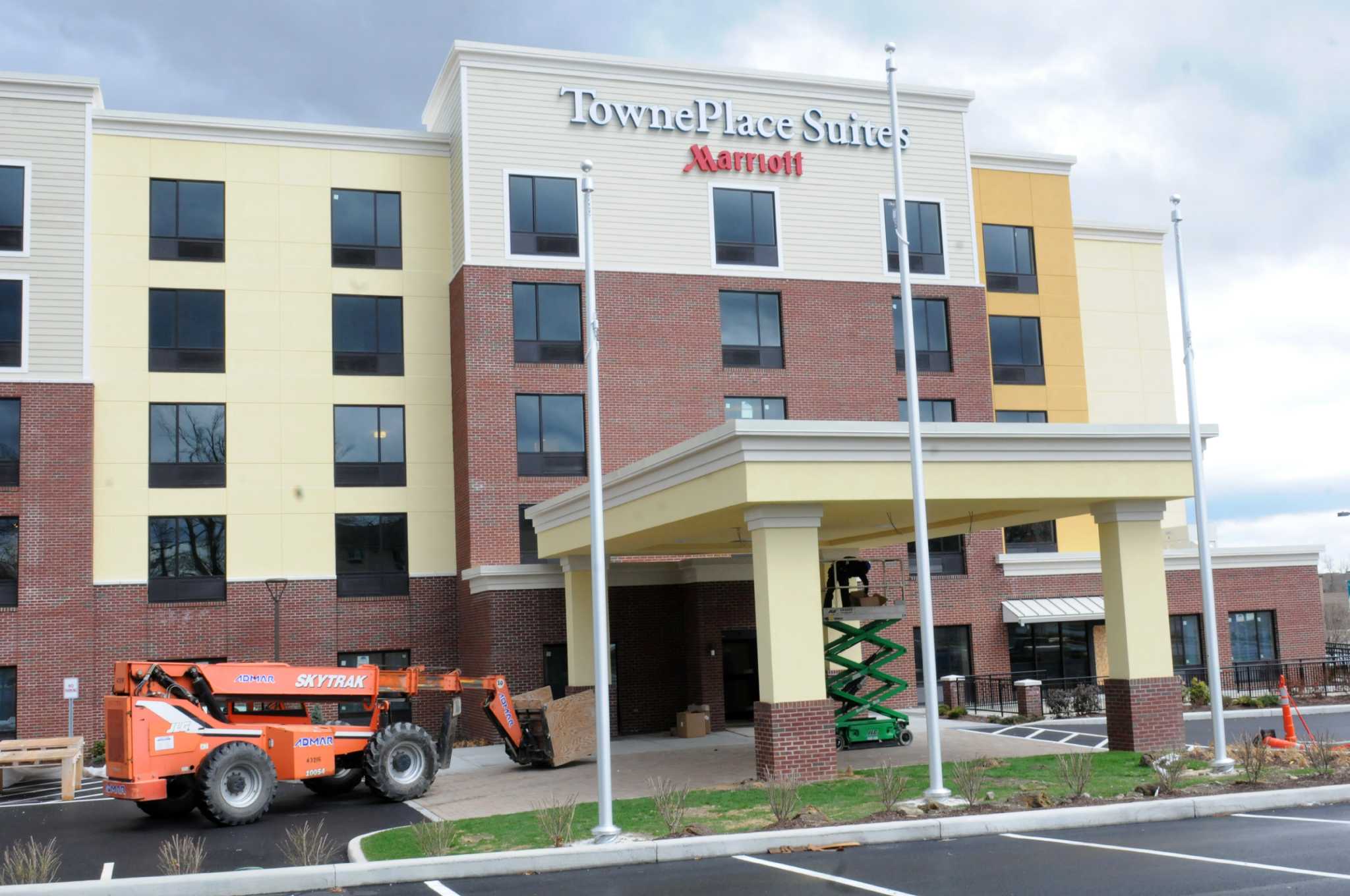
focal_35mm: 36
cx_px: 675
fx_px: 1348
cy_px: 448
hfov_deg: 53.2
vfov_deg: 36.8
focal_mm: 24
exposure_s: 1/60
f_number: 16
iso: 800
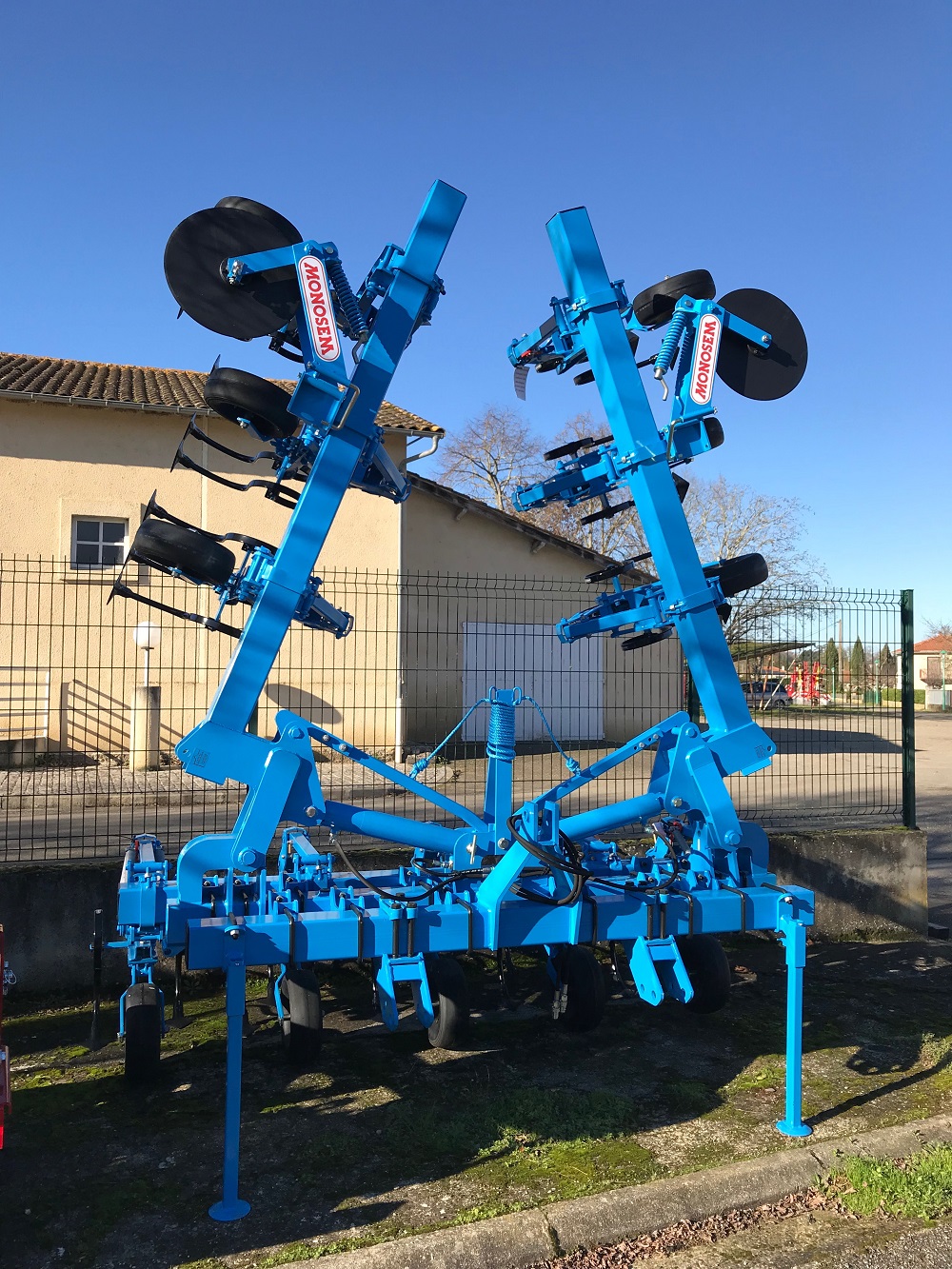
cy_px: 634
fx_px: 1027
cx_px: 476
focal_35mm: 28
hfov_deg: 49.8
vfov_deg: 63.4
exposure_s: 1/1277
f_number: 1.8
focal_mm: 3.99
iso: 20
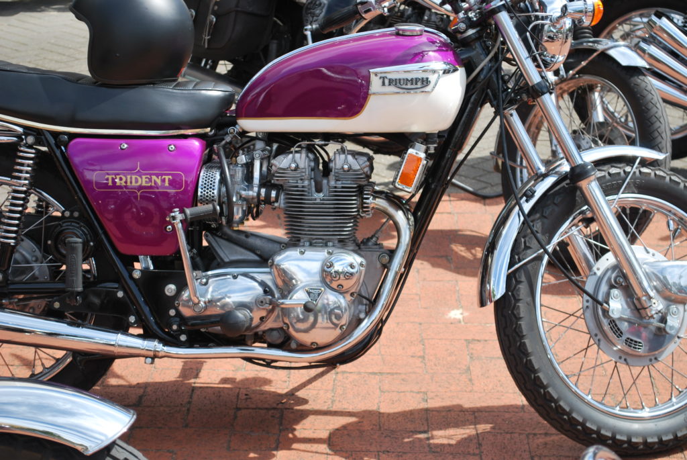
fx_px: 1576
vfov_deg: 16.6
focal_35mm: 82
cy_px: 230
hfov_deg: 24.6
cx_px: 344
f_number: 6.3
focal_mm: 55
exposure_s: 1/160
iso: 100
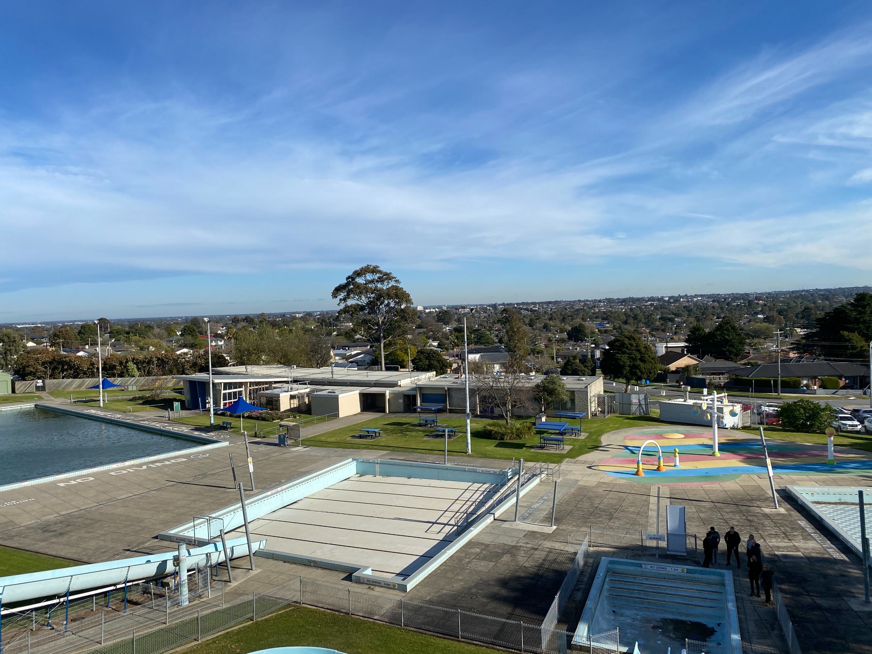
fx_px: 655
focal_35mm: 26
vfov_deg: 53.1
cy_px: 327
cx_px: 436
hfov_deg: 67.3
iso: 32
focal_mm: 4.25
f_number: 1.8
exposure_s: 1/3731
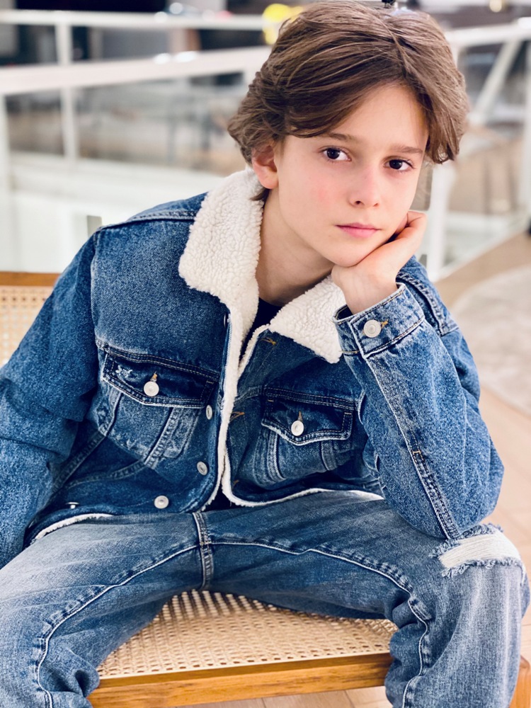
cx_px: 266
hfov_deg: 28.0
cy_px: 354
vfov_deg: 36.8
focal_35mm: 52
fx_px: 1064
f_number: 2
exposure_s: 1/31
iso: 160
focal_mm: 6
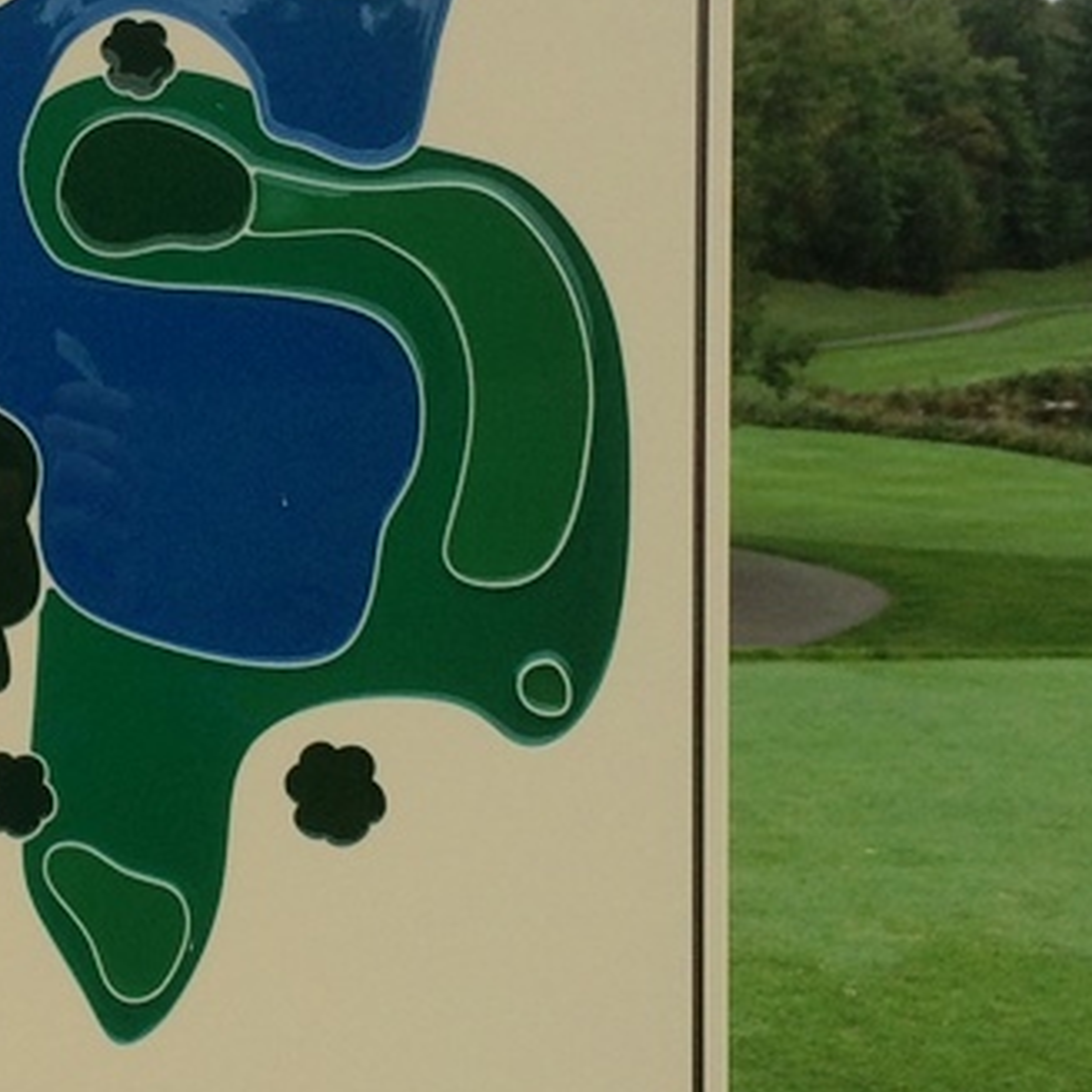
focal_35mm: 80
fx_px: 2855
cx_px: -47
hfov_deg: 20.8
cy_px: 386
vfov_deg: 21.6
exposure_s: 1/1001
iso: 32
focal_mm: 4.15
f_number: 2.2
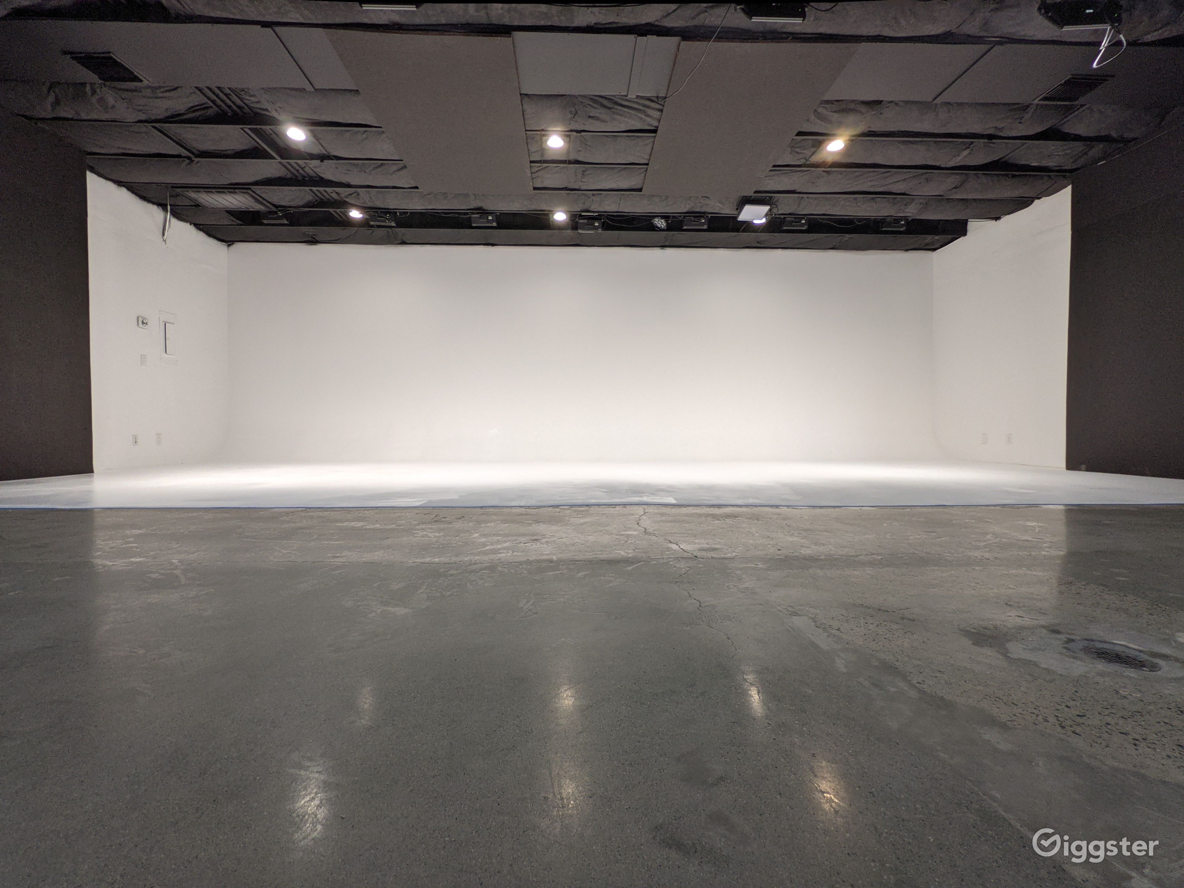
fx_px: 547
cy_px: 444
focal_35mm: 16
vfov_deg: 78.1
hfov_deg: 94.5
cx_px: 592
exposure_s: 1/24
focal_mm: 2.22
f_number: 2.2
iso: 73
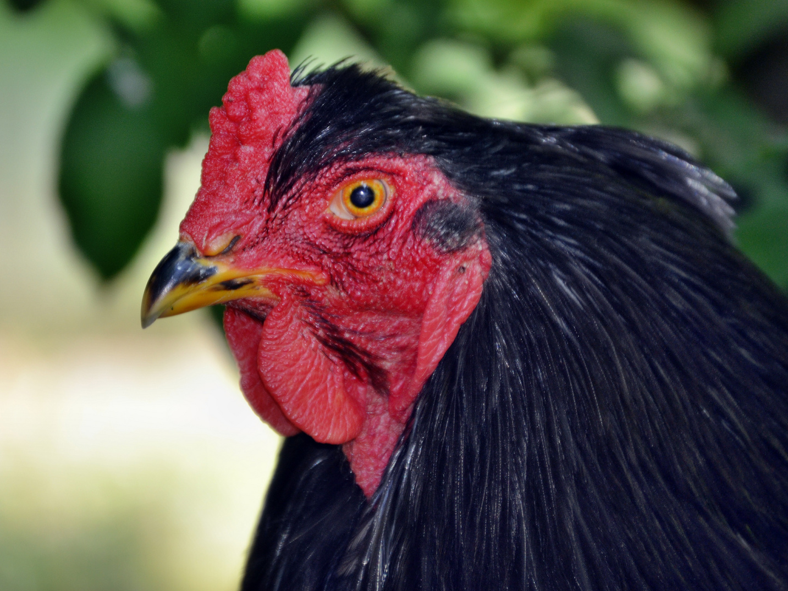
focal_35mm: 326
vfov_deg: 4.6
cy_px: 296
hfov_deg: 6.1
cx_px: 422
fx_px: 7422
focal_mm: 200
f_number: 5.6
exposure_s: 1/60
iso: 400
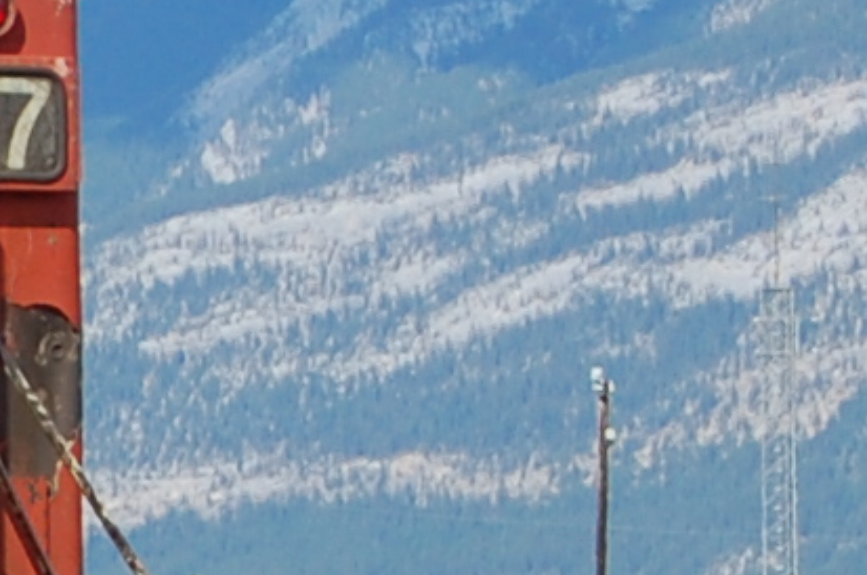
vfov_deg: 2.7
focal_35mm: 503
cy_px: 187
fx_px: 12095
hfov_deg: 4.1
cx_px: -949
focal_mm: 46
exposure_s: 1/250
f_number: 9
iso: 200
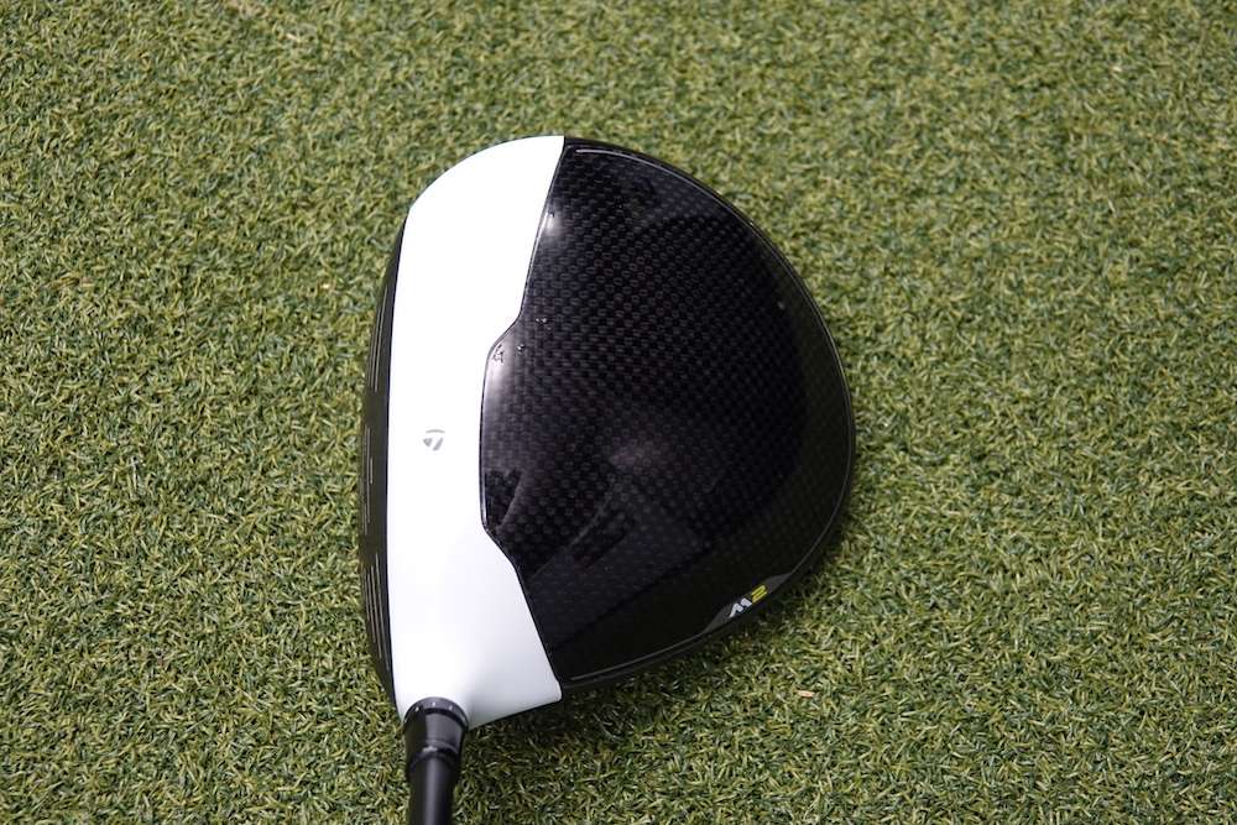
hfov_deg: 35.6
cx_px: 618
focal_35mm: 56
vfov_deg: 24.2
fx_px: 1924
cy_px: 412
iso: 800
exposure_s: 1/30
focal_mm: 20.49
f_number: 3.5
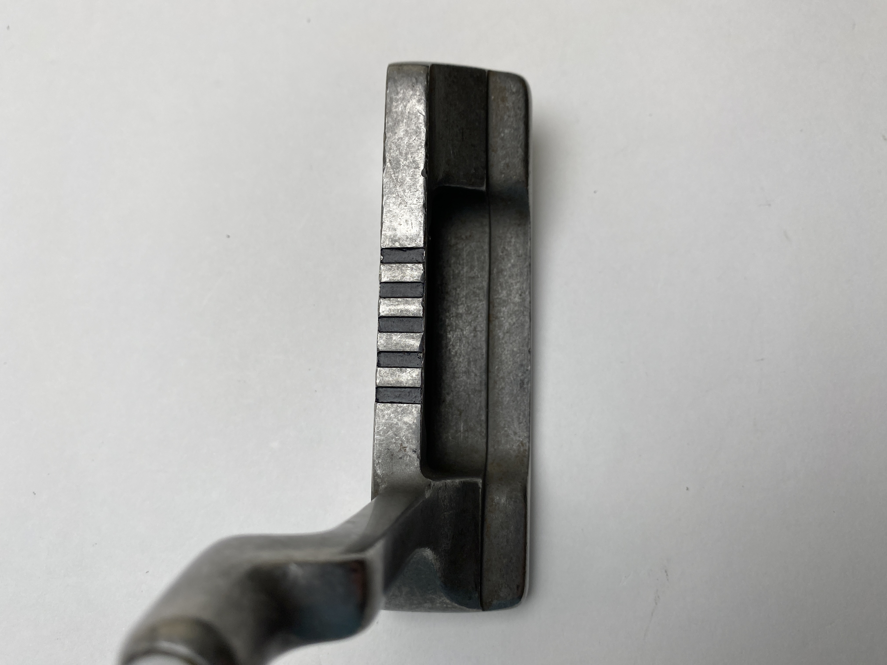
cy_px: 332
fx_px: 666
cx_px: 444
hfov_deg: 67.3
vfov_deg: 53.1
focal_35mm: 26
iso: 32
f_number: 1.8
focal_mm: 4.25
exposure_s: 1/426
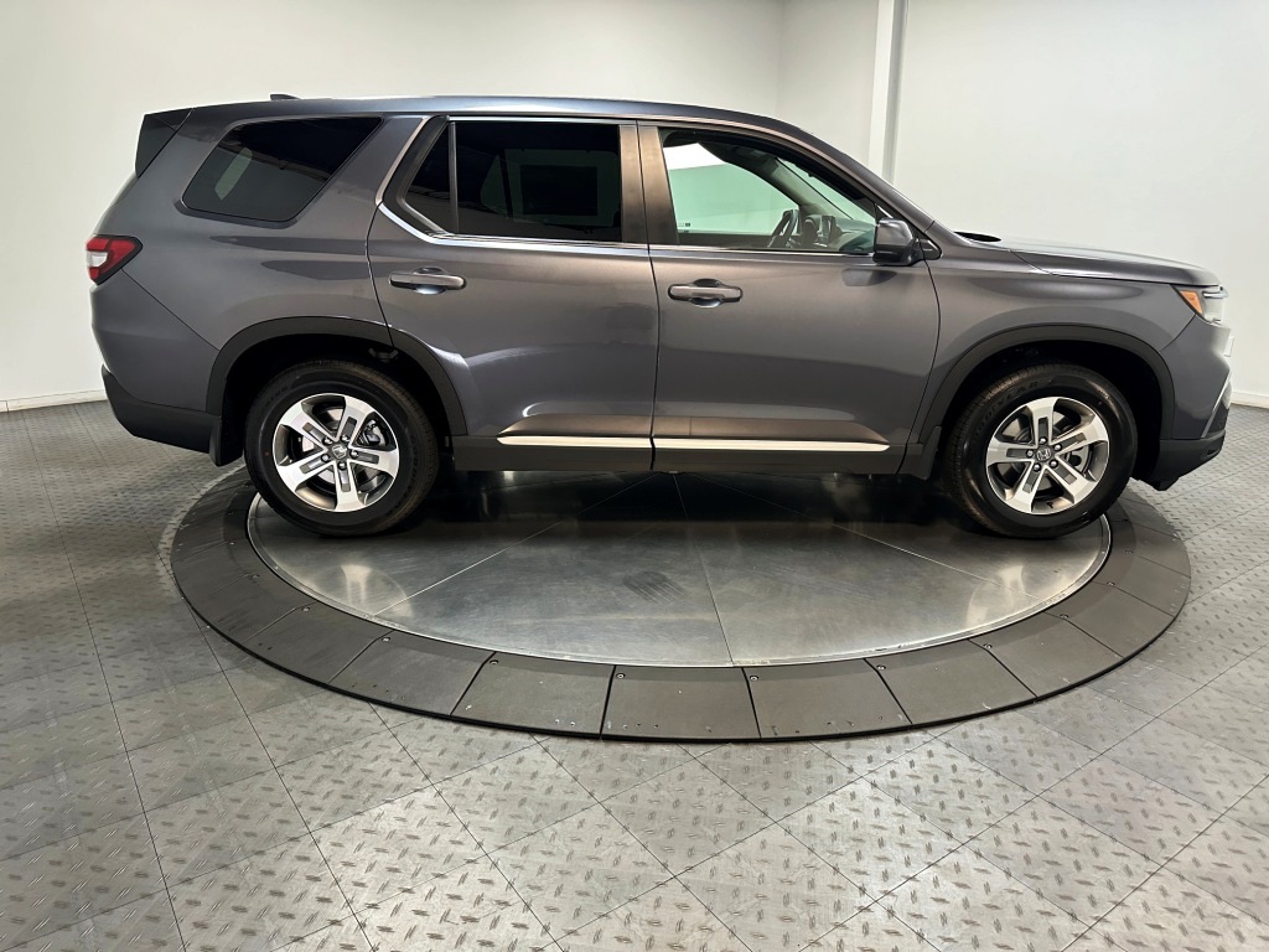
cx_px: 634
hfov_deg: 71.6
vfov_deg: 56.8
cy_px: 476
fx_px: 880
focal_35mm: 24
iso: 500
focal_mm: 6.86
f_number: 1.78
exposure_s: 1/60
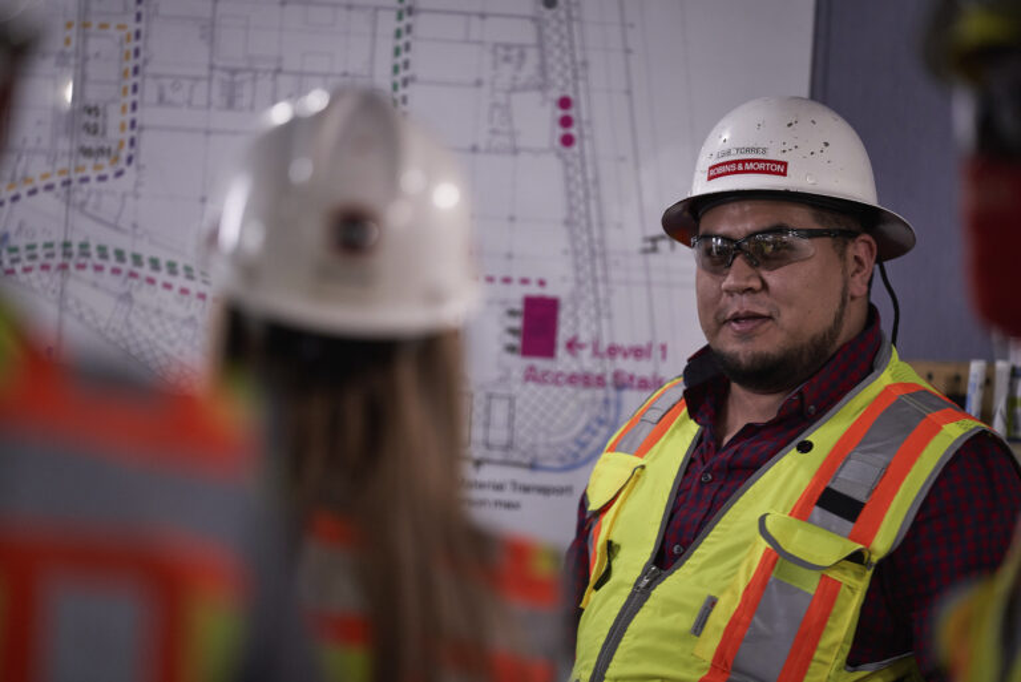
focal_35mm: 179
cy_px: 341
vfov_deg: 7.7
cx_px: 510
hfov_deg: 11.5
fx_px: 5079
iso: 500
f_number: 2.8
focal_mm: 179
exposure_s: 1/100
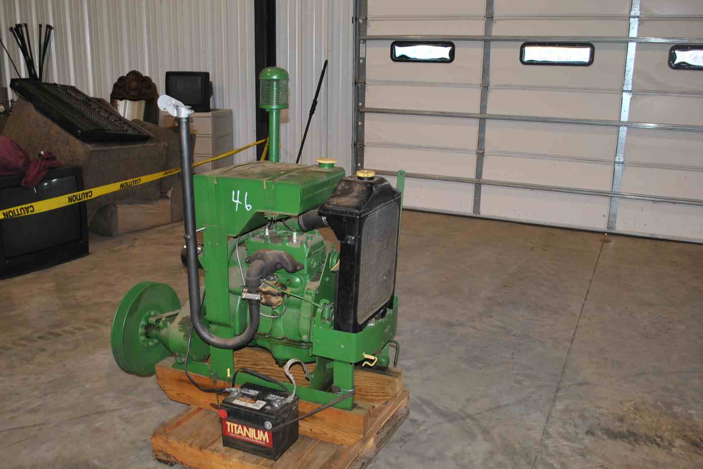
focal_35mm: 34
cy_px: 225
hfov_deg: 55.7
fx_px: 664
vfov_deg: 38.9
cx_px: 321
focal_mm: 20
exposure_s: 1/60
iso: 200
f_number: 3.8
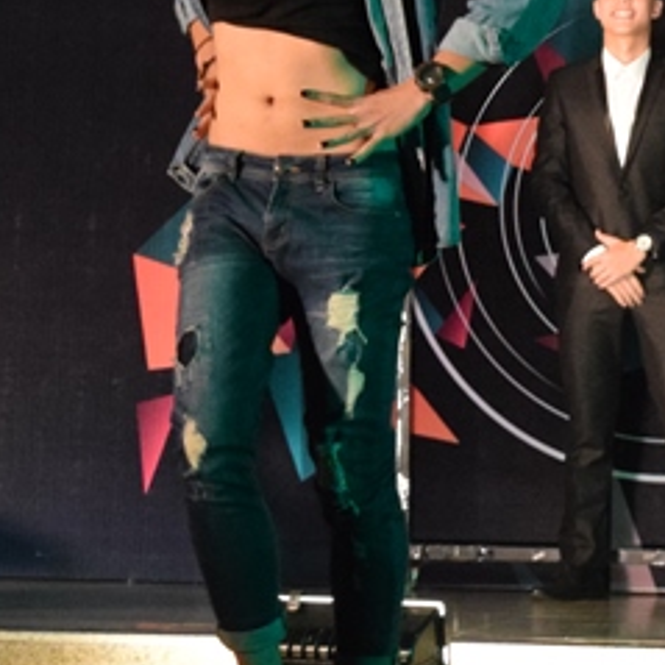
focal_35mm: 245
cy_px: 127
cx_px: 270
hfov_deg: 7.1
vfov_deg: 7.1
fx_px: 5325
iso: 3200
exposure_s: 1/160
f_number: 5.6
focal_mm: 46
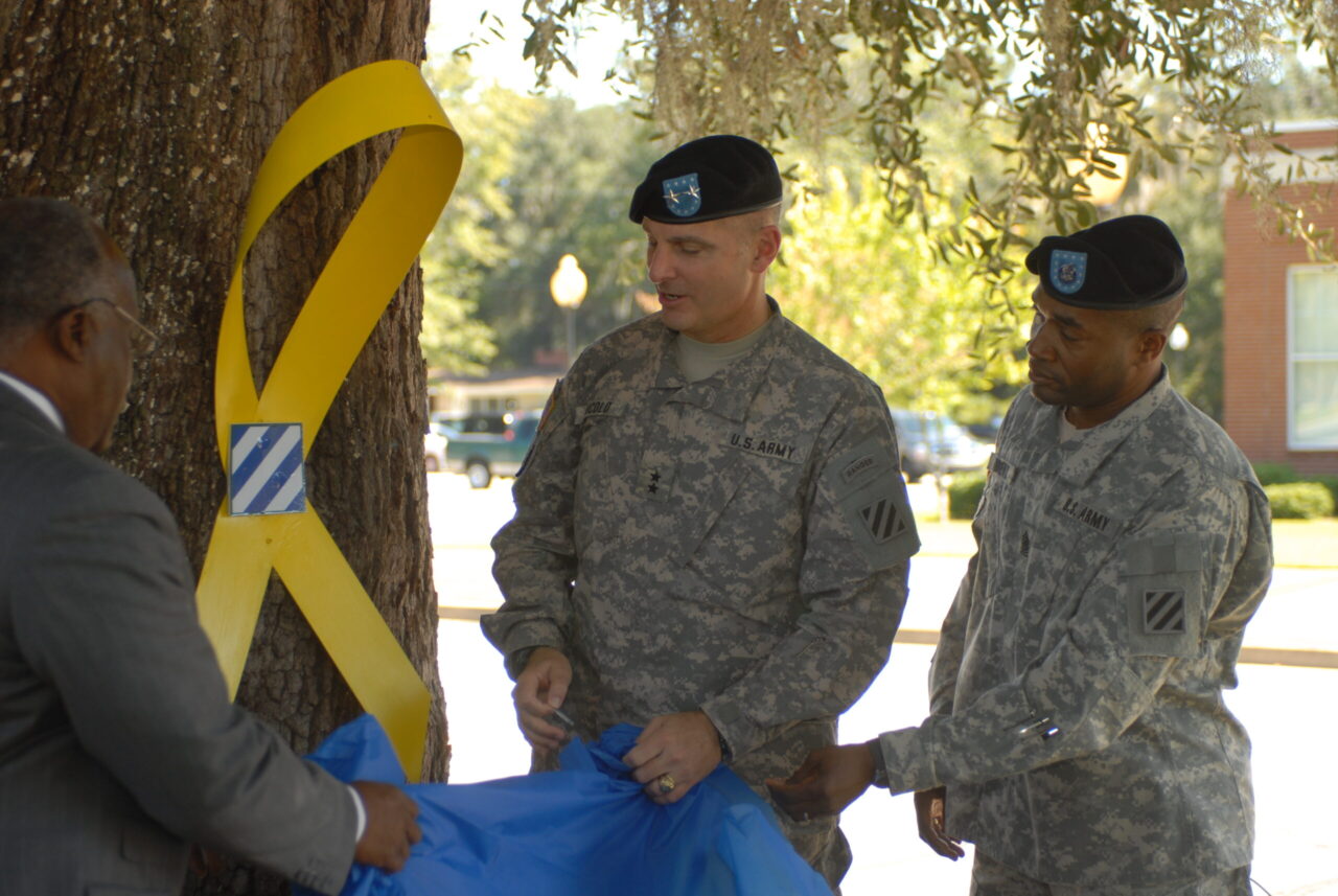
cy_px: 448
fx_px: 2679
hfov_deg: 28.0
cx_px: 669
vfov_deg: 19.0
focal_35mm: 72
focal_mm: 48
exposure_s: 1/250
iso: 160
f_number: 2.8
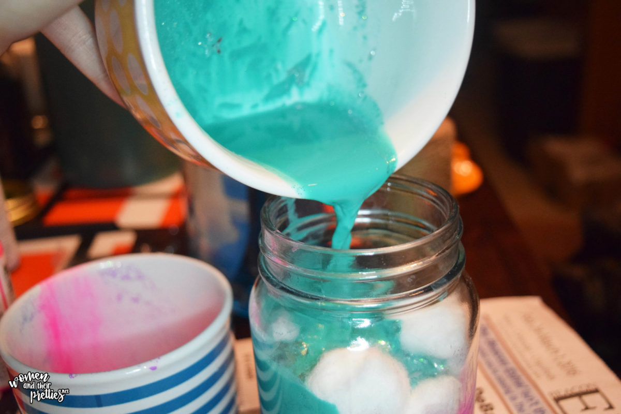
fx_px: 724
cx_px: 310
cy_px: 207
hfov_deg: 46.4
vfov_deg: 31.9
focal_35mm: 42
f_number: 4.2
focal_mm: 28
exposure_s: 1/500
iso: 3200
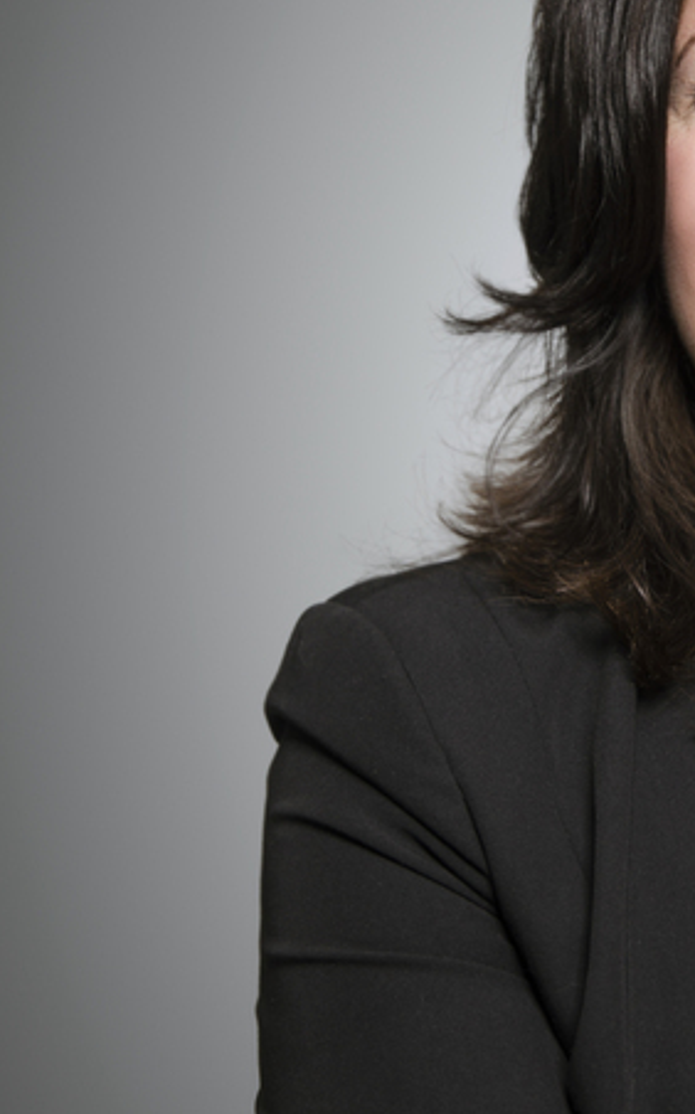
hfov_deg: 8.2
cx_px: 720
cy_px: 619
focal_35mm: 158
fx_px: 4794
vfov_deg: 13.3
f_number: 7.1
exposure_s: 1/100
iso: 100
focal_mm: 52
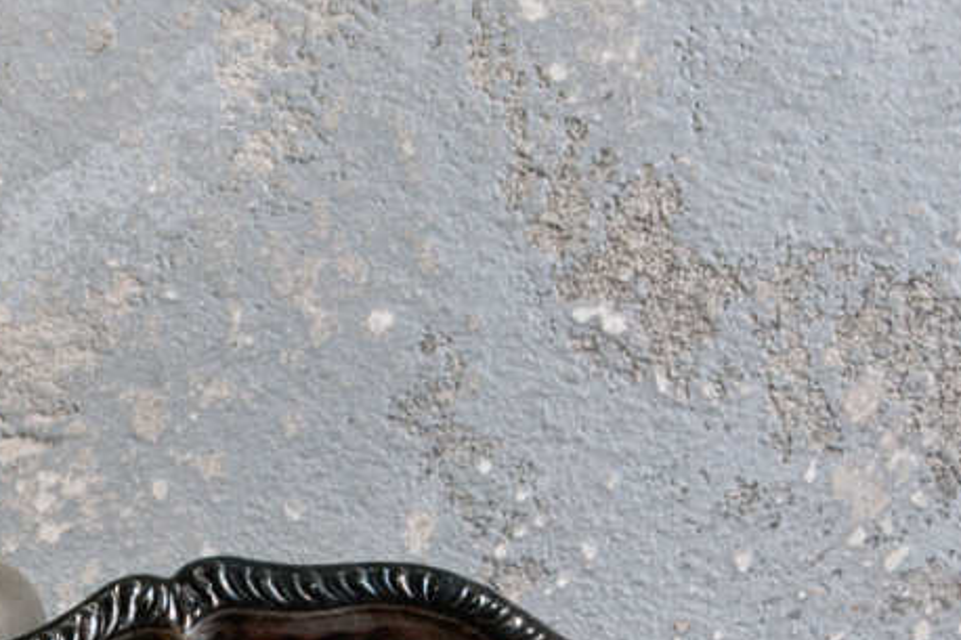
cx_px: 78
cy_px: 844
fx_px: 9926
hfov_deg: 5.5
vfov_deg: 3.7
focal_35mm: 372
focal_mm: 70
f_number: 13
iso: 200
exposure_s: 1/350
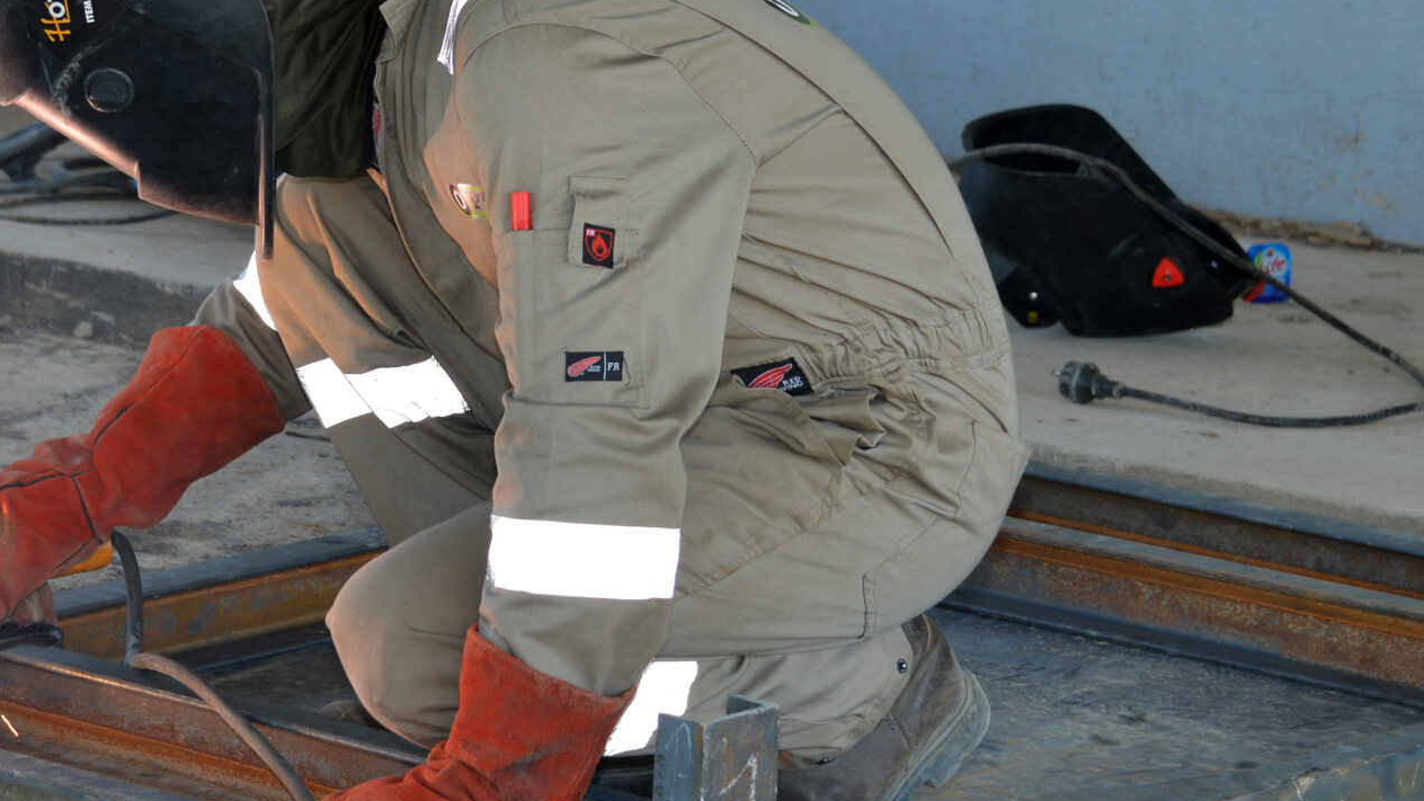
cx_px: 558
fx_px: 6570
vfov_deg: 7.0
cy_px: 200
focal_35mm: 174
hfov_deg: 12.4
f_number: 6.3
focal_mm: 82
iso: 200
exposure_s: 1/60
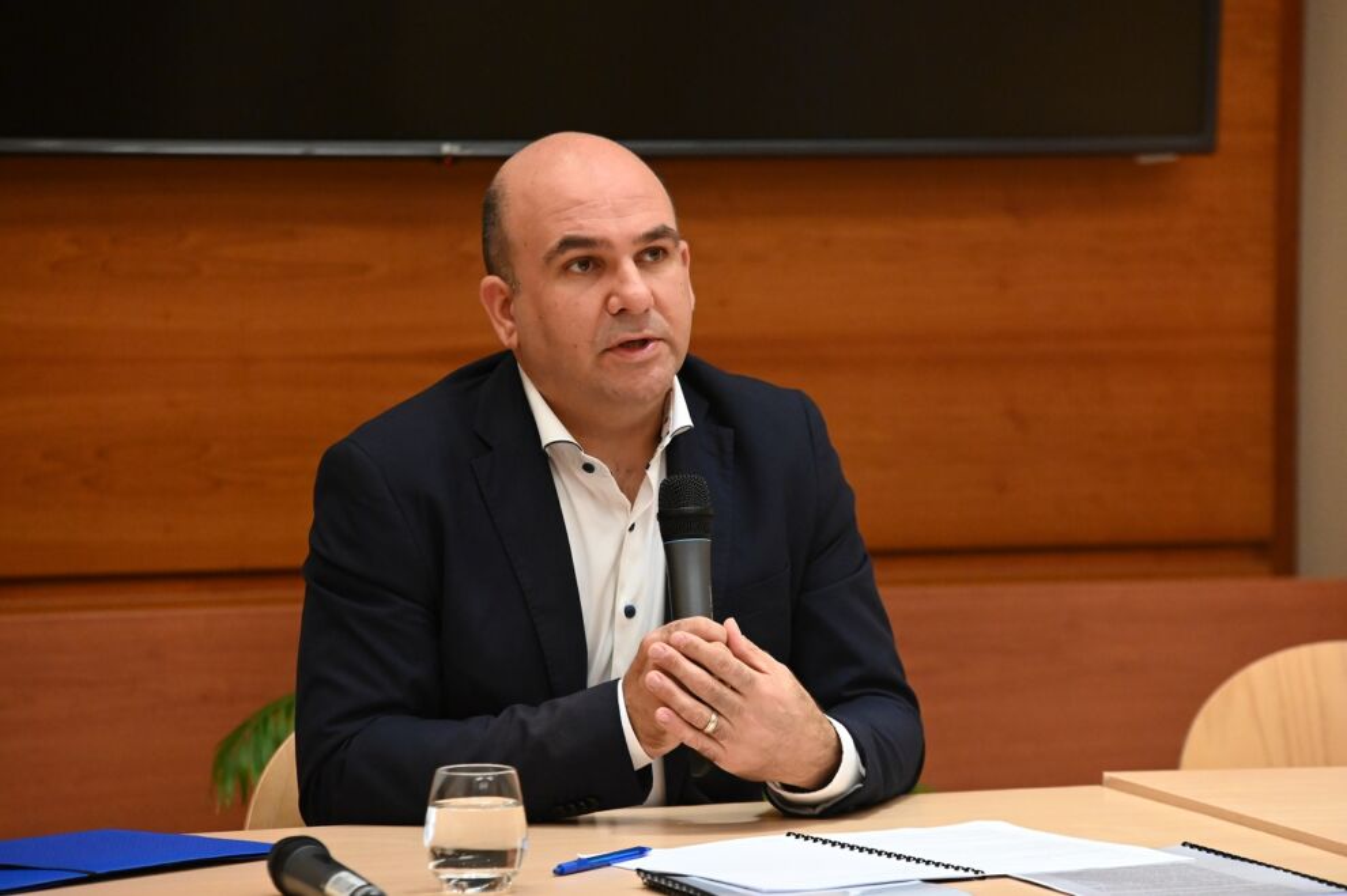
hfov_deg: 11.8
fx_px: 6544
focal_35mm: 175
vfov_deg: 7.8
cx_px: 674
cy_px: 448
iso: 8000
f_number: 5
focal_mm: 175
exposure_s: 1/500
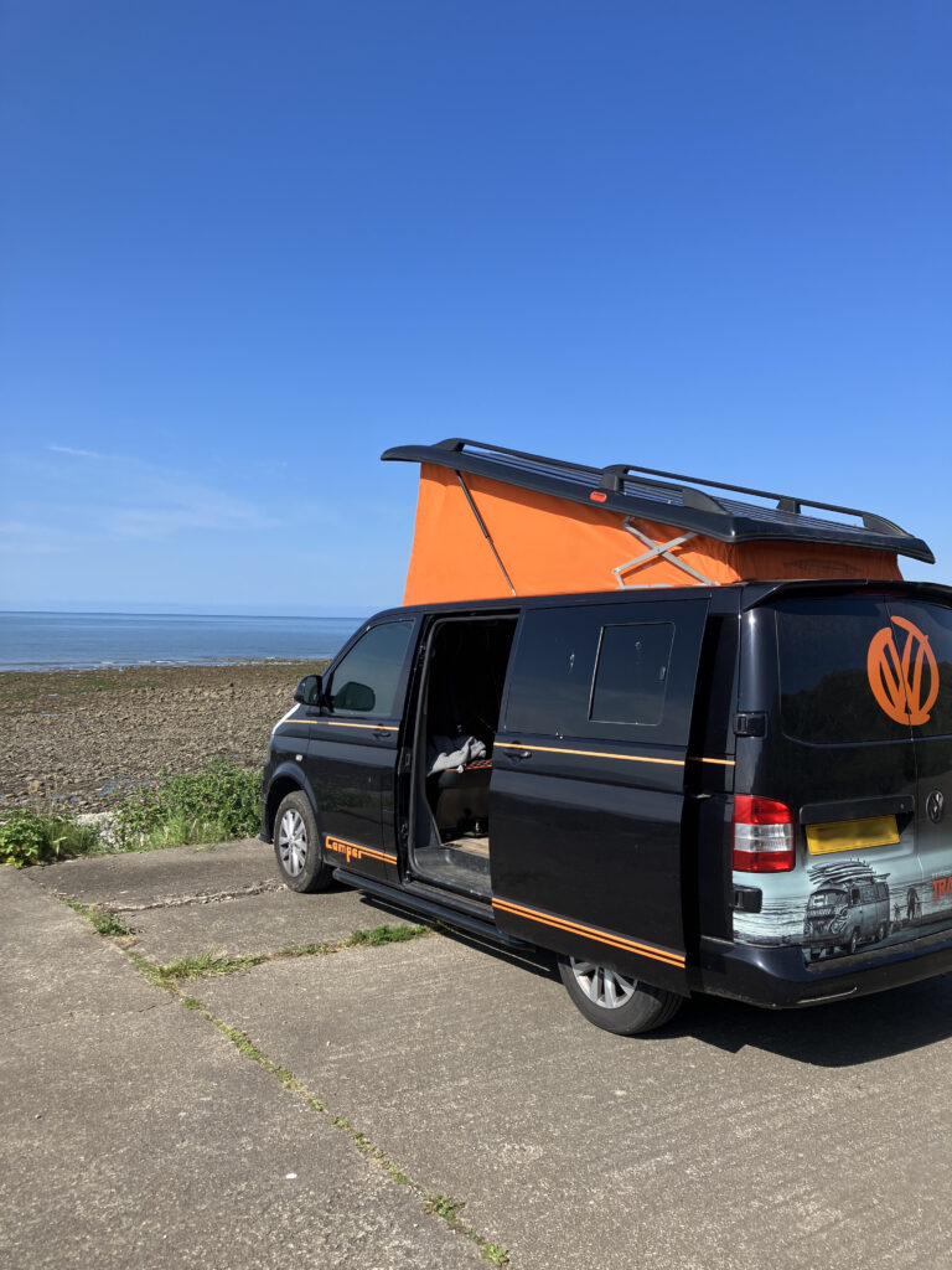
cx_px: 476
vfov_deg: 63.4
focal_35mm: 28
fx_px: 1027
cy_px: 635
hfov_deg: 49.7
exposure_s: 1/1779
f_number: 1.8
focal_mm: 3.99
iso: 32
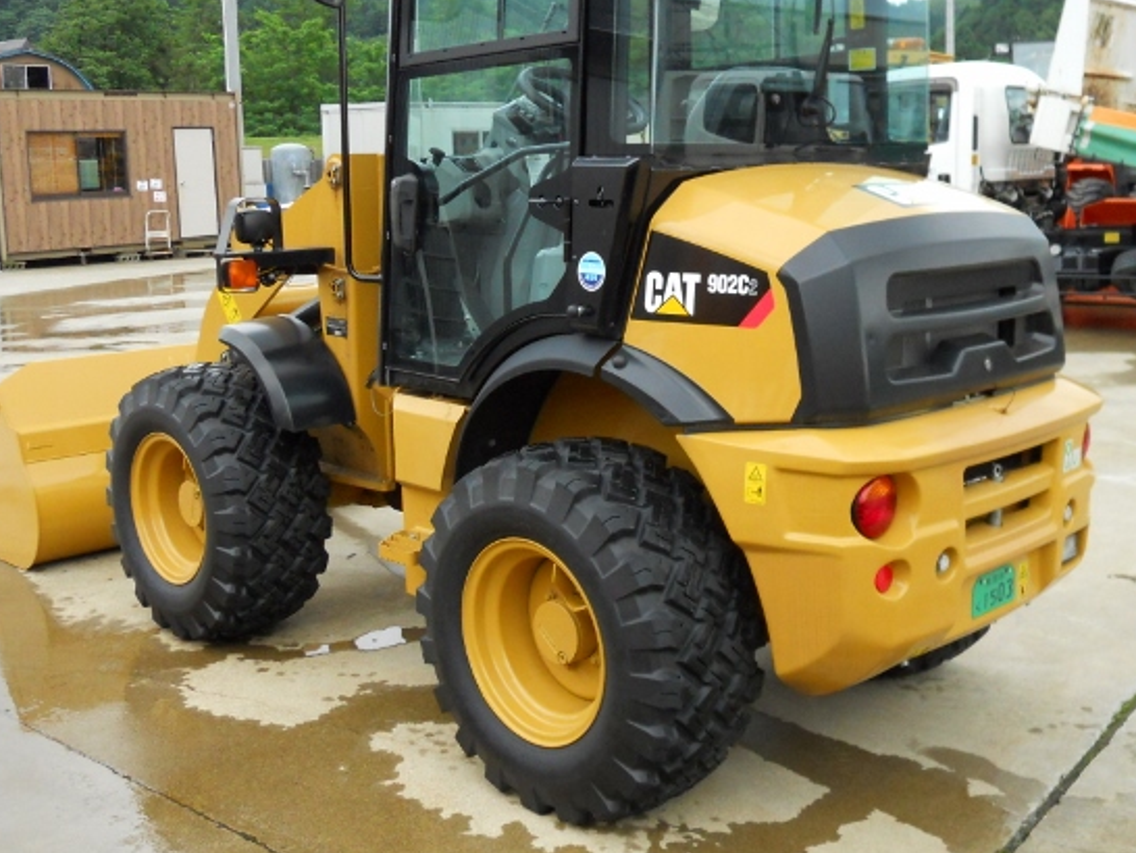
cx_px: 568
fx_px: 1346
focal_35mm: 41
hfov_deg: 45.8
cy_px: 337
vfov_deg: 35.0
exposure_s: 1/800
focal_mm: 5
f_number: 2.7
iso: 400
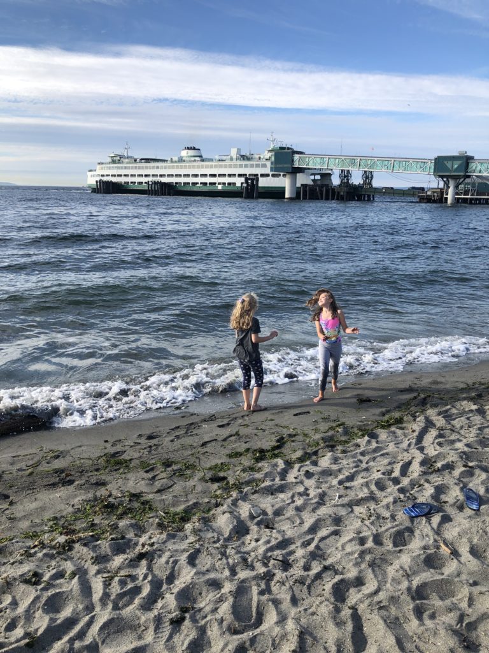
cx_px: 244
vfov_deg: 63.4
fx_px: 527
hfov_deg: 49.7
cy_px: 326
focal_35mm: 28
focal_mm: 3.99
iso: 20
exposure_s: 1/1245
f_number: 1.8
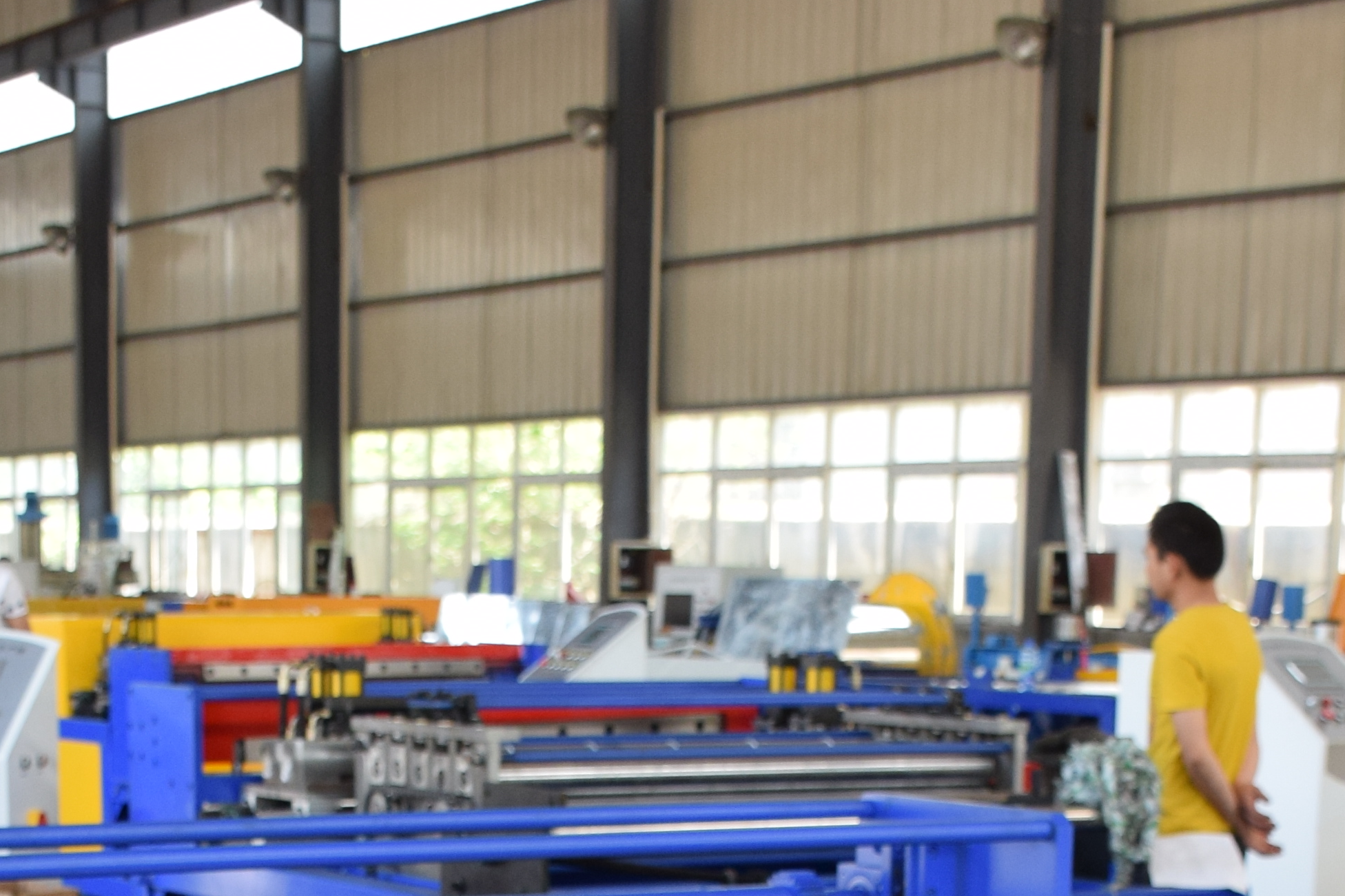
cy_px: 1296
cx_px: 575
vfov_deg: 15.3
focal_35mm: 83
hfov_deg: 24.5
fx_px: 3100
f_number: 5
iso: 400
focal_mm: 18
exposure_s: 1/100
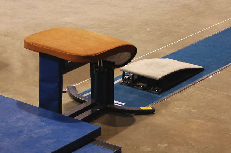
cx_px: 116
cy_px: 76
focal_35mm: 117
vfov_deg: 11.7
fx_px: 750
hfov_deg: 17.5
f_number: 4.2
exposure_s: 1/30
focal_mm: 78
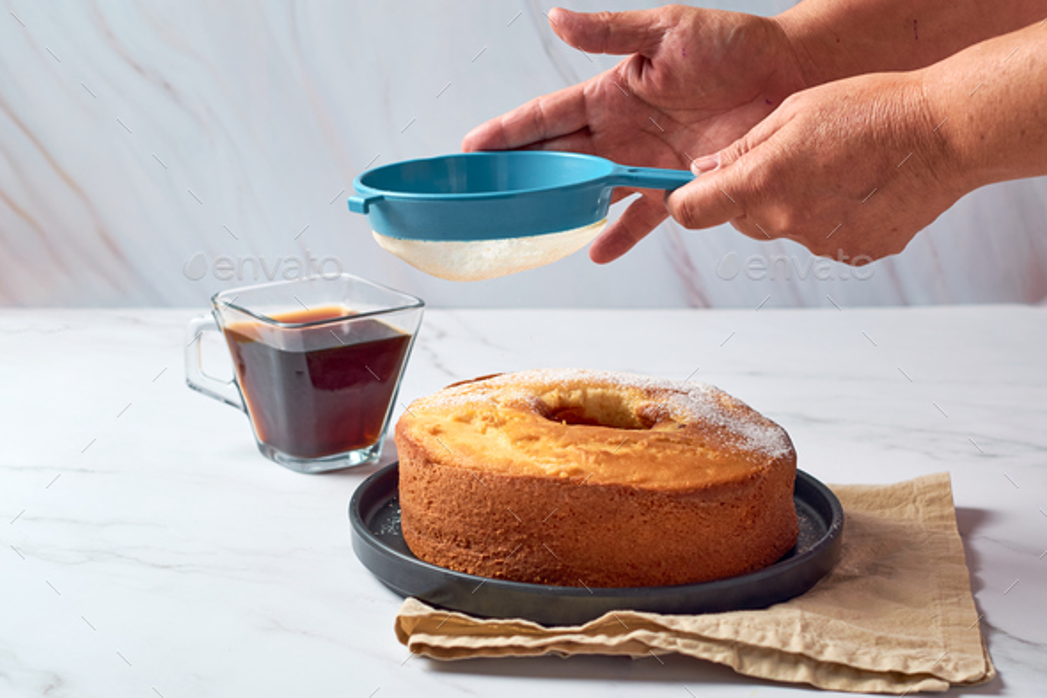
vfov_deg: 18.2
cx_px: 524
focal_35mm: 75
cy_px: 349
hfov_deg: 27.0
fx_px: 2181
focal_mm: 50
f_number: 5.6
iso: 100
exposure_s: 1/160
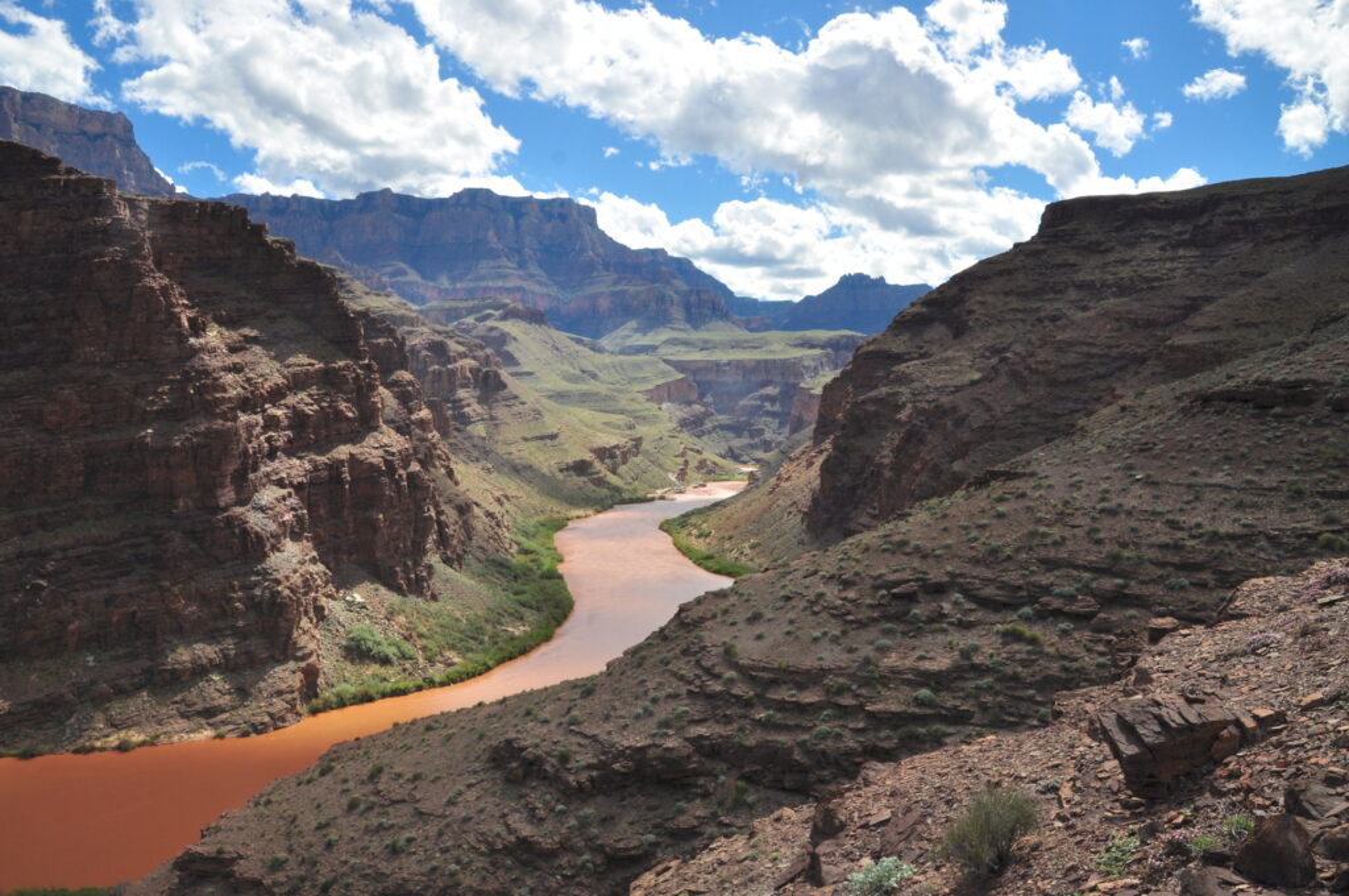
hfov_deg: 67.4
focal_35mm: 27
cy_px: 448
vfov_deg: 47.8
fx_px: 1010
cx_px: 674
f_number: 10
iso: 200
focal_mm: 18
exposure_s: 1/320
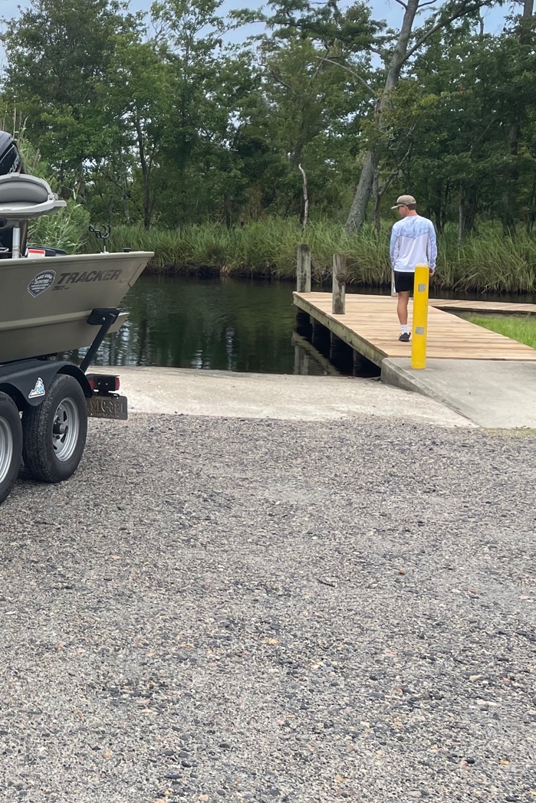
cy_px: 296
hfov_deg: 23.1
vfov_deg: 37.9
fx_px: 1161
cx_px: -160
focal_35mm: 52
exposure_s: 1/963
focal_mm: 4.2
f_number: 1.6
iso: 32
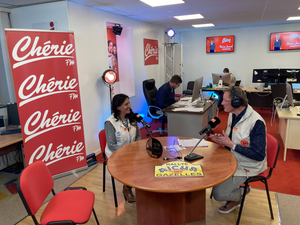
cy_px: 112
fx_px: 243
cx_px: 150
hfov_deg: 63.4
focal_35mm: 28
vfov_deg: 49.7
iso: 50
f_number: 1.8
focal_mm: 3.99
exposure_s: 1/50
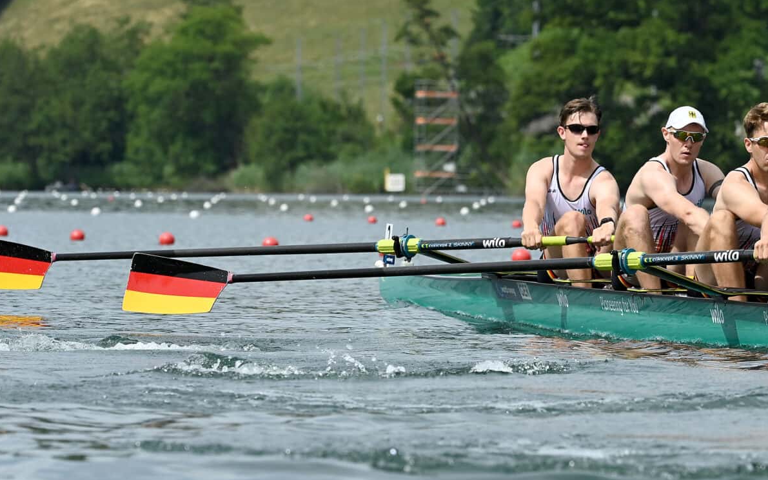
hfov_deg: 6.3
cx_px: 616
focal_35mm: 333
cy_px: 242
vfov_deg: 3.9
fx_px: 6969
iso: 400
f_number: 7.1
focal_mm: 190
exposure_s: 1/2000
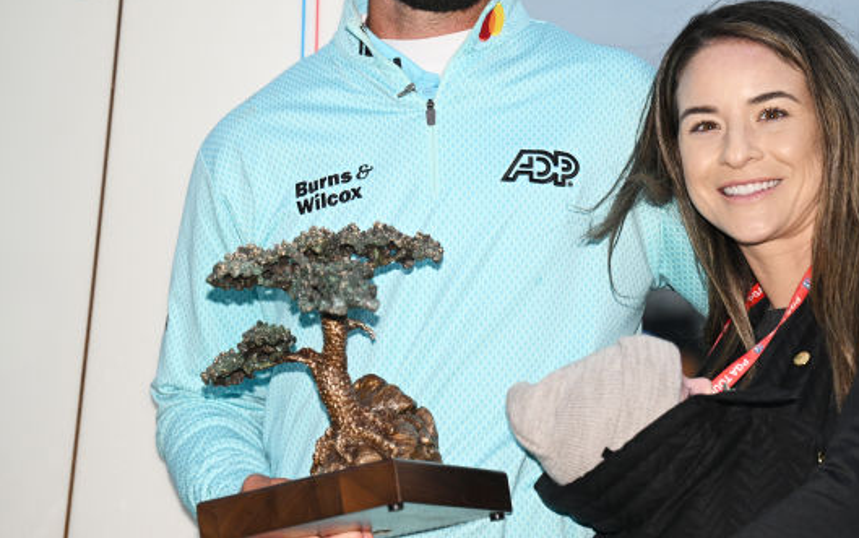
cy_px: 144
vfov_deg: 9.5
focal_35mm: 138
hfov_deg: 15.1
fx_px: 3232
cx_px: 438
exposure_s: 1/500
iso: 1000
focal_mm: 70
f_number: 2.8
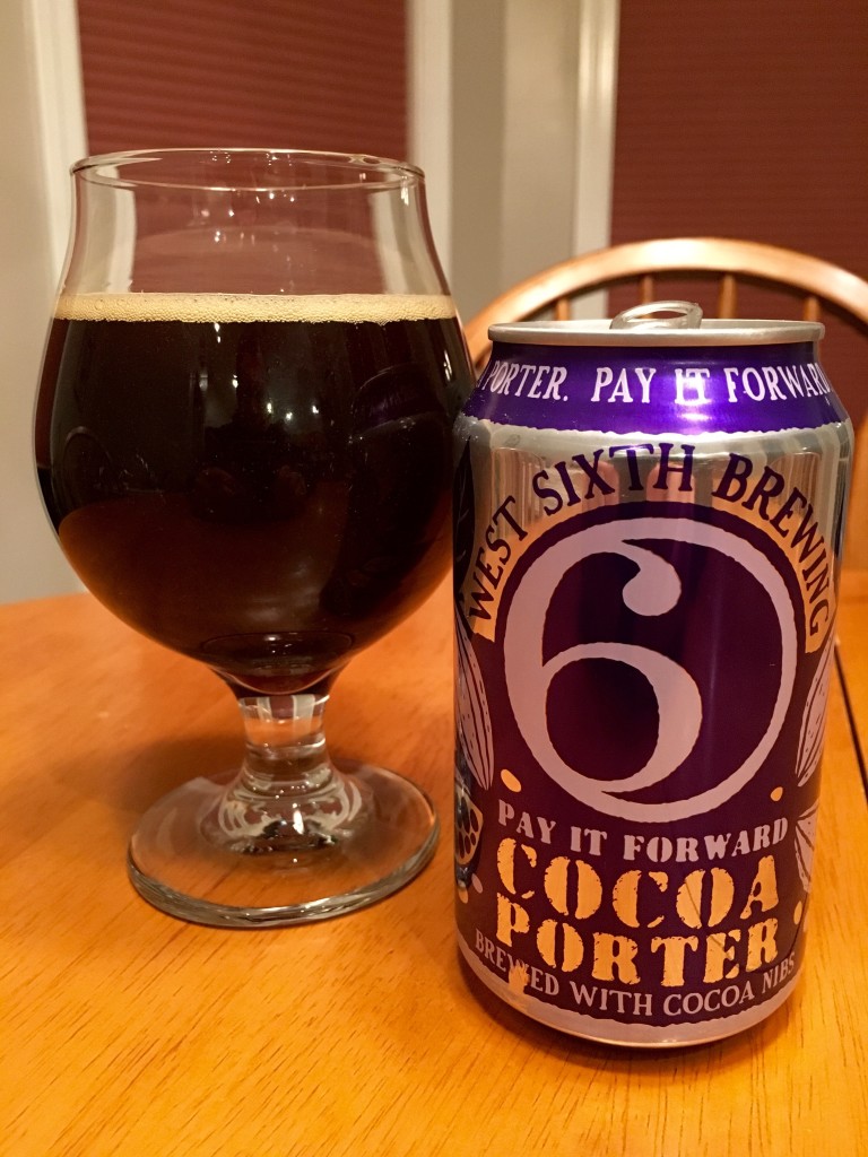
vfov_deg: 61.7
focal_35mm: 29
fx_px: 970
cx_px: 434
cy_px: 578
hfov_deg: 48.2
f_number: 2.2
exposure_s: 1/15
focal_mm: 4.15
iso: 320
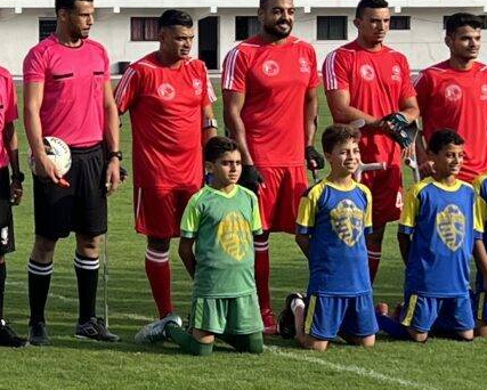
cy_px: 79
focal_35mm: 152
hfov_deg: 12.1
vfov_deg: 10.1
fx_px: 2192
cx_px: -238
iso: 50
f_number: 1.5
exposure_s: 1/3077
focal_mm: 5.7
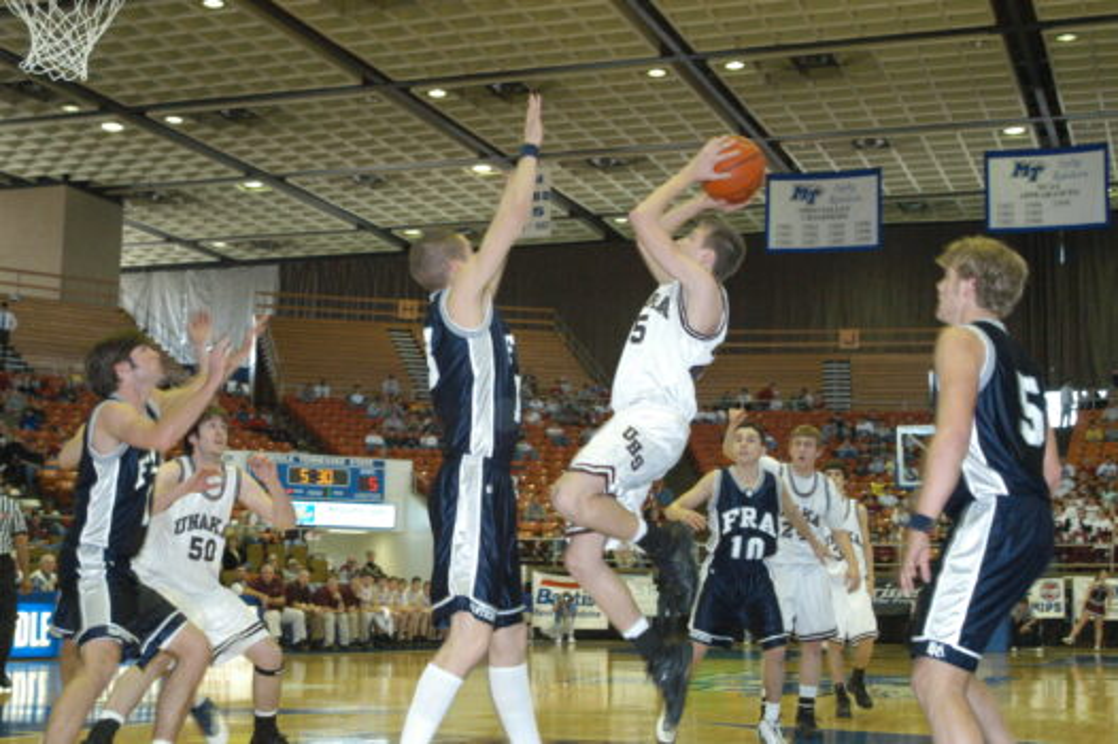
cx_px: 559
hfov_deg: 36.9
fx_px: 1676
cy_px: 372
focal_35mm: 54
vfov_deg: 25.0
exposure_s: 1/80
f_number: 5.6
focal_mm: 36
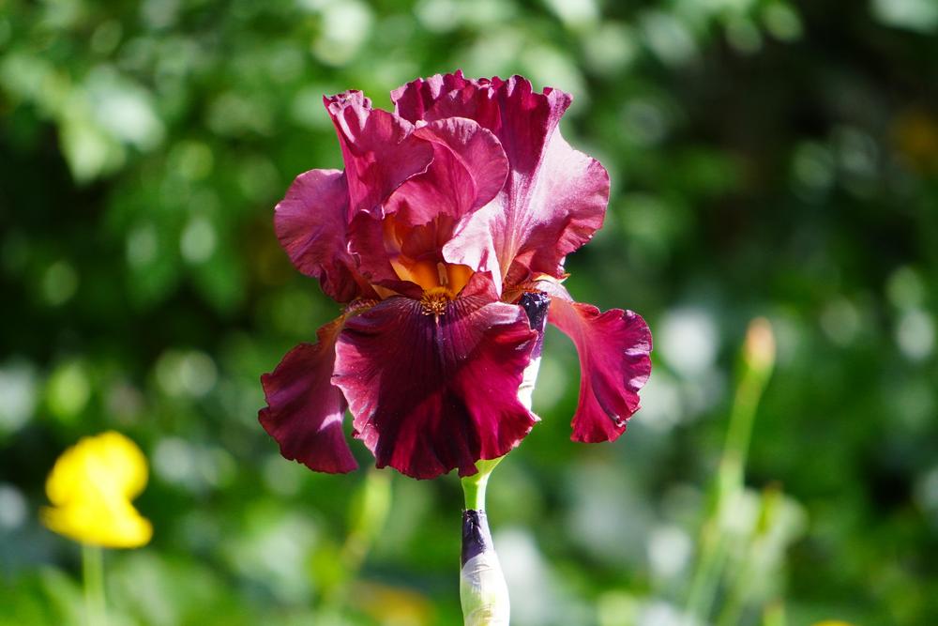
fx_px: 8013
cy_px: 313
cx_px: 469
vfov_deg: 4.5
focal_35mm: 308
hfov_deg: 6.7
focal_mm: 205
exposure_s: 1/320
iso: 1000
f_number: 6.3
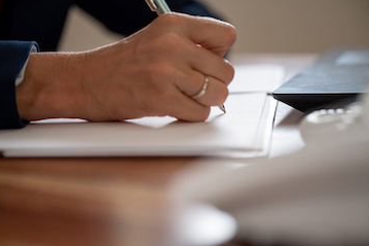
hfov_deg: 26.0
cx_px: 183
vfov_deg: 17.5
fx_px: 799
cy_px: 131
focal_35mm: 78
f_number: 2.8
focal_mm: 70
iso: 320
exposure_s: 1/100
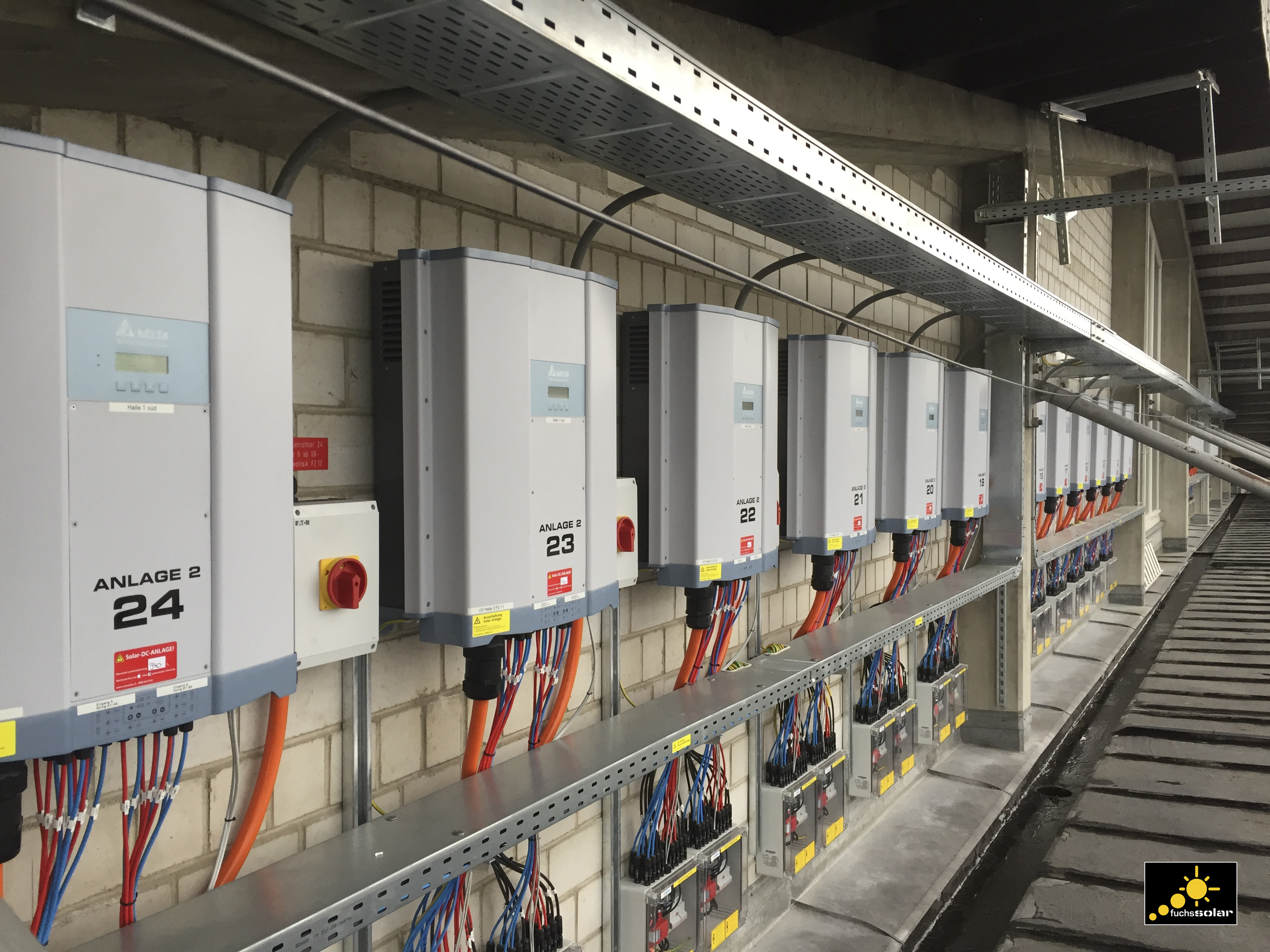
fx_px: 1064
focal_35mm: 29
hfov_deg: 61.7
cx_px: 635
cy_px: 476
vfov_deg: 48.2
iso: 40
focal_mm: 4.15
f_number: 2.2
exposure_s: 1/35
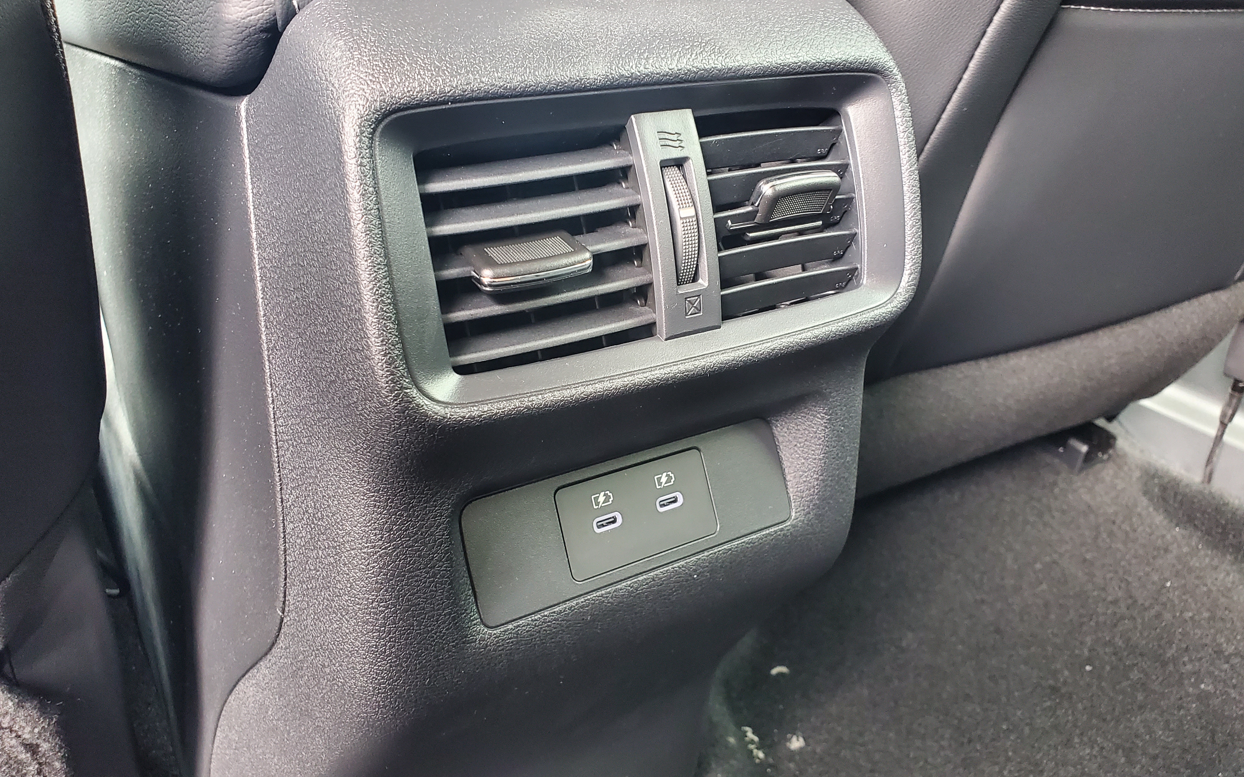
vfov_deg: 44.5
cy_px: 345
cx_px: 614
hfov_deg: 66.5
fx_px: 949
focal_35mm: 28
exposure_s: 1/30
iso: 640
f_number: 2.4
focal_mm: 4.3
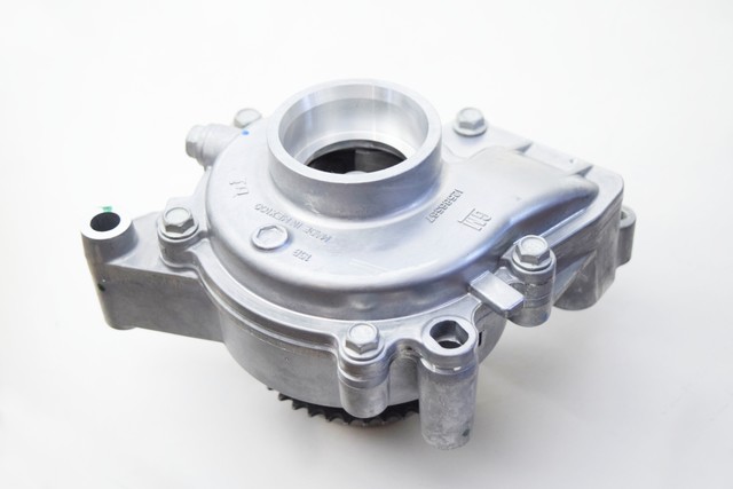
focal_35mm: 57
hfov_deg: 35.0
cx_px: 366
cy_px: 244
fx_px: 1161
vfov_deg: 23.8
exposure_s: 1/60
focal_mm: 38
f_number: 4.8
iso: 1000
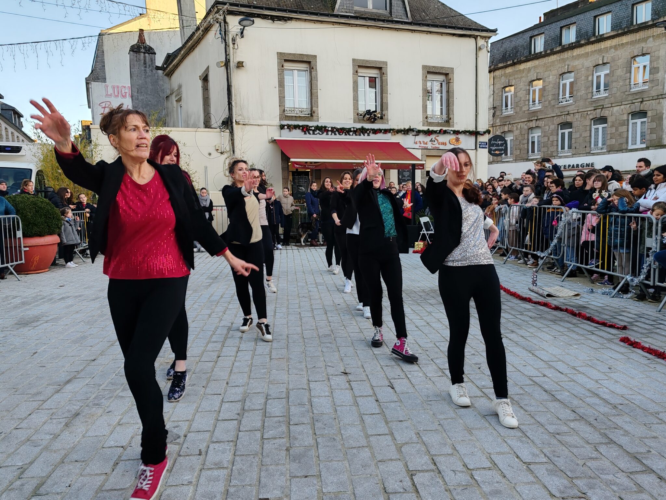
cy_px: 250
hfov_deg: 65.3
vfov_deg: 51.4
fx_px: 519
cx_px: 333
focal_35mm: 27
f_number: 1.9
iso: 100
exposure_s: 1/290
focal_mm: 6.12
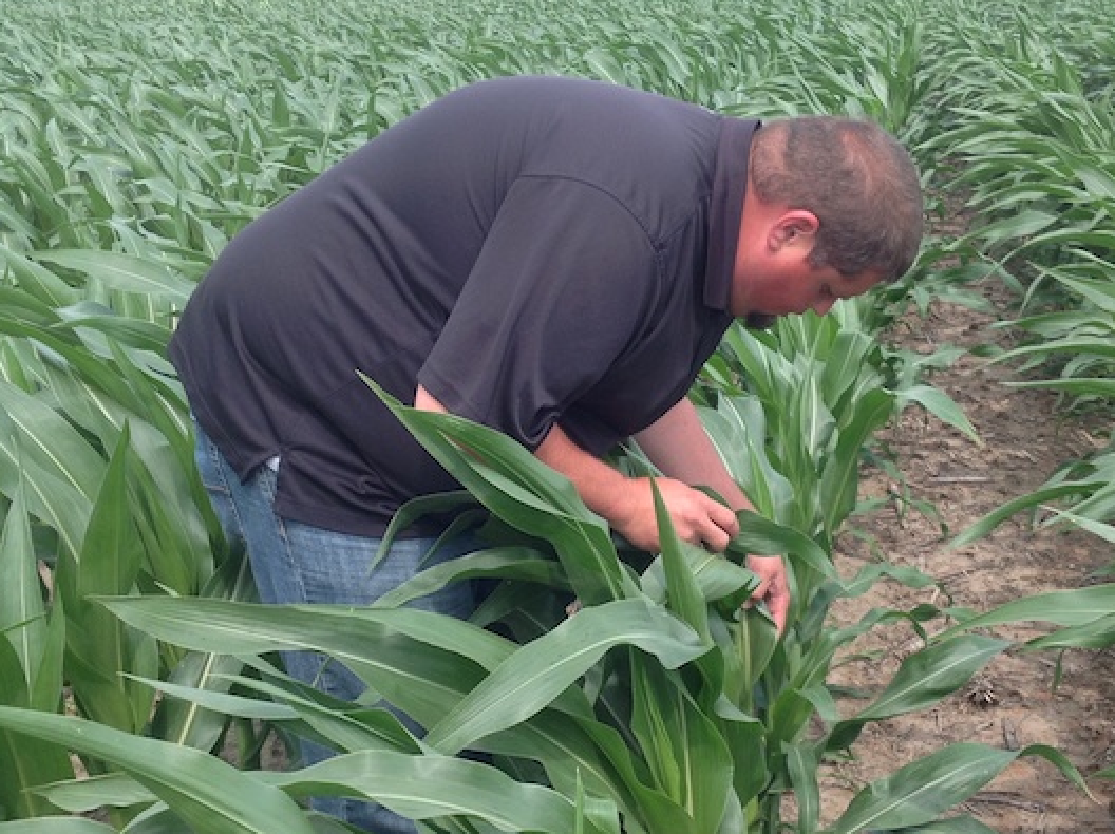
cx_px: 650
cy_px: 509
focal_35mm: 53
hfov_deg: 36.1
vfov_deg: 27.4
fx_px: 1706
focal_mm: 4.28
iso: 50
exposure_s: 1/512
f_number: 2.4
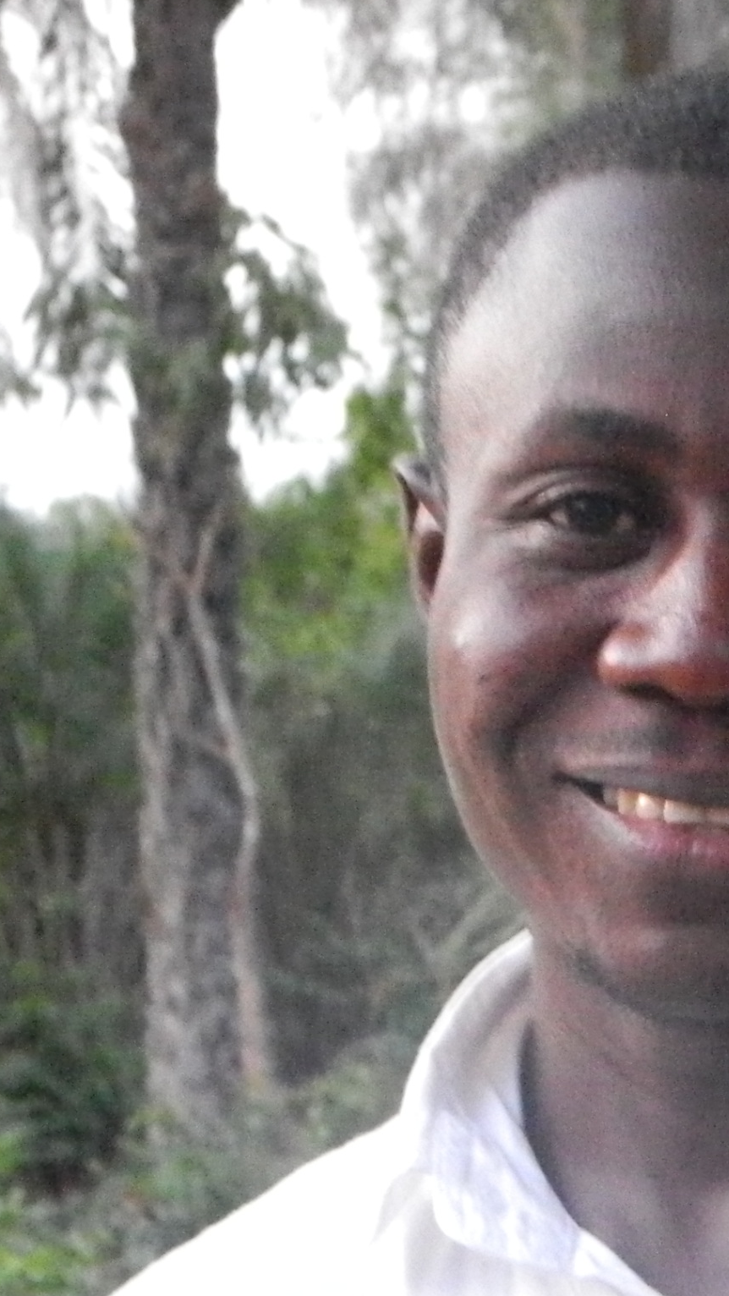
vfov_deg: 14.3
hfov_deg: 8.0
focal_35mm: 150
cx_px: 773
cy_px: 647
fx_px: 5154
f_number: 4.5
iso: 3200
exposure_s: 1/3
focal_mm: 18.6
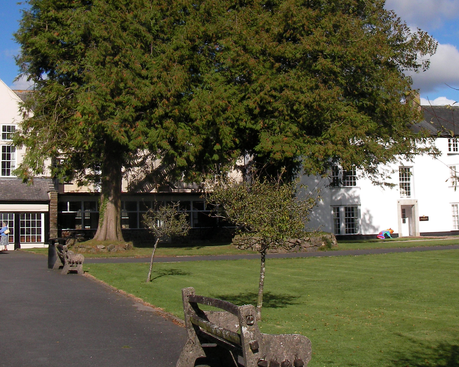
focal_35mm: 56
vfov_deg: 27.0
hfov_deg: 33.5
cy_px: 129
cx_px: 260
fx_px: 761
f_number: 6.6
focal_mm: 6.3
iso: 50
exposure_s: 1/428
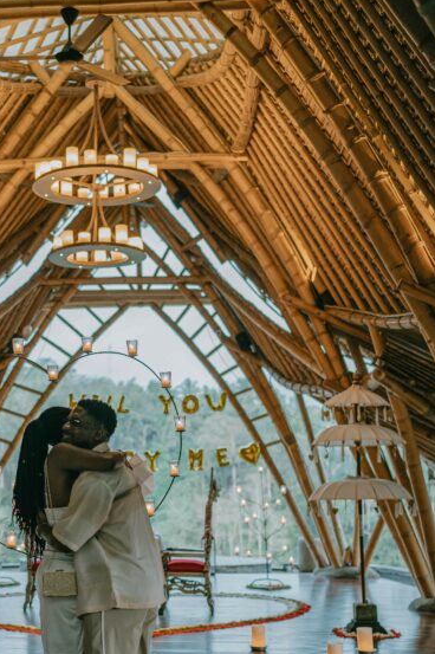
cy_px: 394
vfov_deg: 34.9
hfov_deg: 23.4
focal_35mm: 57
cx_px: 83
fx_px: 1034
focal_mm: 35
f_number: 1.6
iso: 400
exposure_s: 1/160
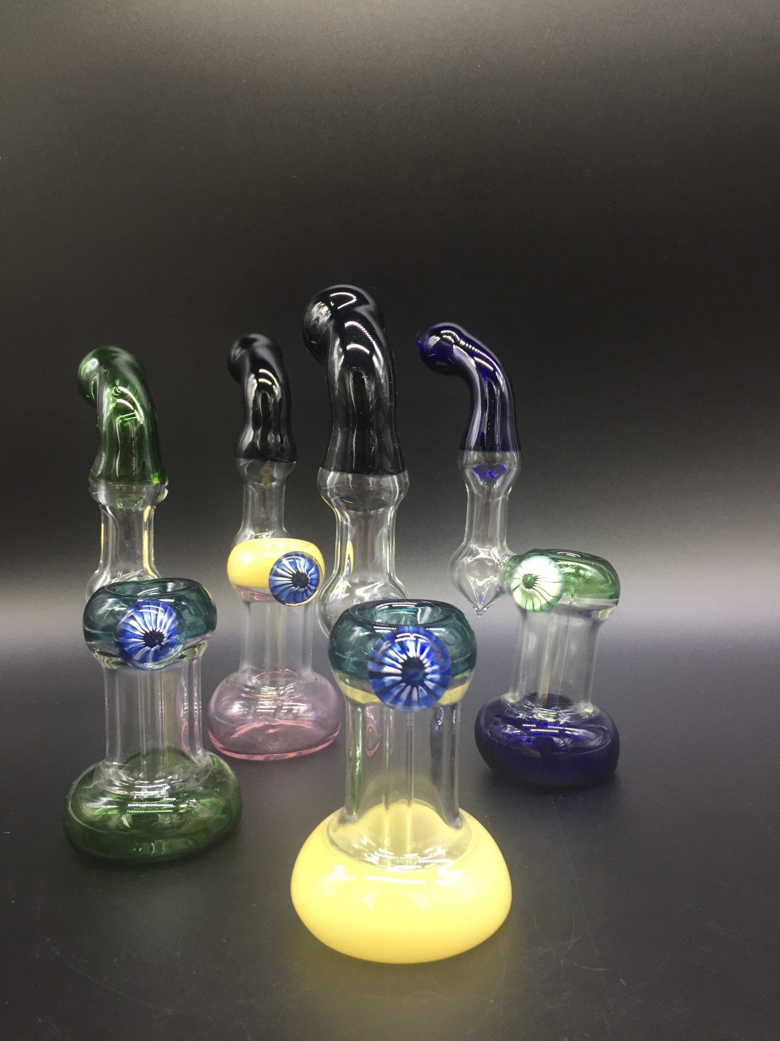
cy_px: 520
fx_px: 871
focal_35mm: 29
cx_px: 390
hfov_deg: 48.2
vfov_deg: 61.7
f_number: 2.2
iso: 40
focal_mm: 4.15
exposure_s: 1/30
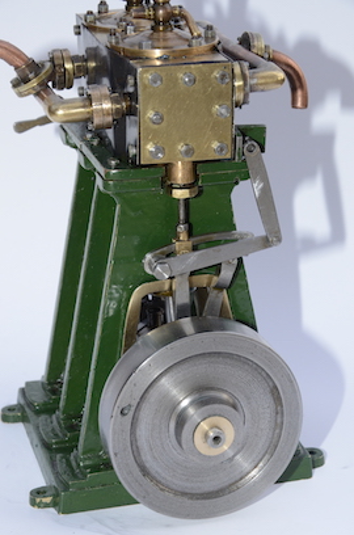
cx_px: 177
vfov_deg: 18.2
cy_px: 268
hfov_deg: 12.1
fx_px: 1668
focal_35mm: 112
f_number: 13
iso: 800
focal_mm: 75
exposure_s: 1/250
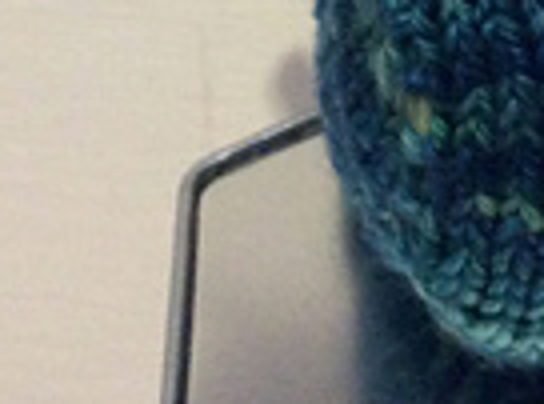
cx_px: 676
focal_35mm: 118
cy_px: -158
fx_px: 1848
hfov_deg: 16.0
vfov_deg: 12.0
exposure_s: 1/24
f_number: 2.4
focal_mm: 3.3
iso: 320
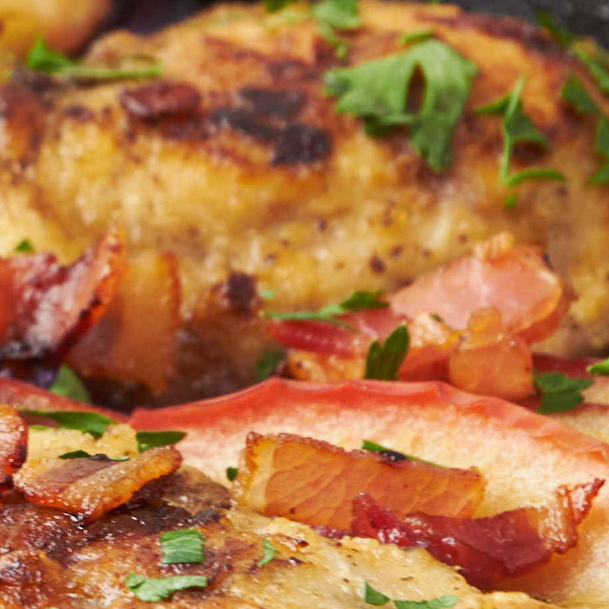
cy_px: 315
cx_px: -90
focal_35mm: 380
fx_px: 7564
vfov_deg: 4.6
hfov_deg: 4.6
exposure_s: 1/100
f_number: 8
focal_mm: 46
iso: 100
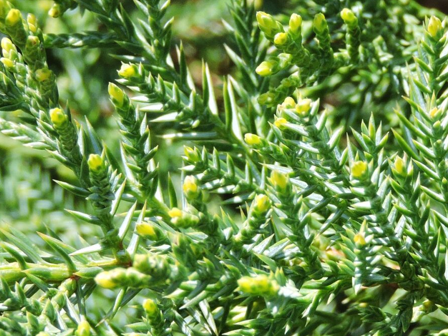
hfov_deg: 9.8
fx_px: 2601
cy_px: 203
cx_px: 333
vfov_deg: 7.4
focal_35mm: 201
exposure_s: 1/250
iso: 100
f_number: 4.5
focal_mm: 12.5
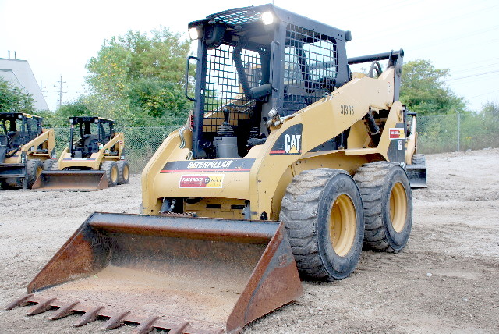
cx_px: 250
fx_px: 499
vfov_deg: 36.9
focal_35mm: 36
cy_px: 167
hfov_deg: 53.1
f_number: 5
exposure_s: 1/100
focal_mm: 24
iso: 200
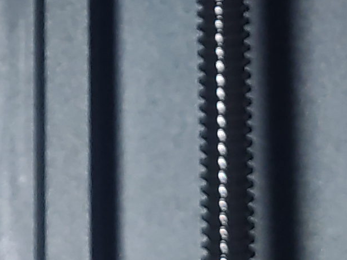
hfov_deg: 11.5
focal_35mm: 170
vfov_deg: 8.4
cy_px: -190
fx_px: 1704
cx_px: -20
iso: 329
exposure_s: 1/50
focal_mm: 4.77
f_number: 1.75
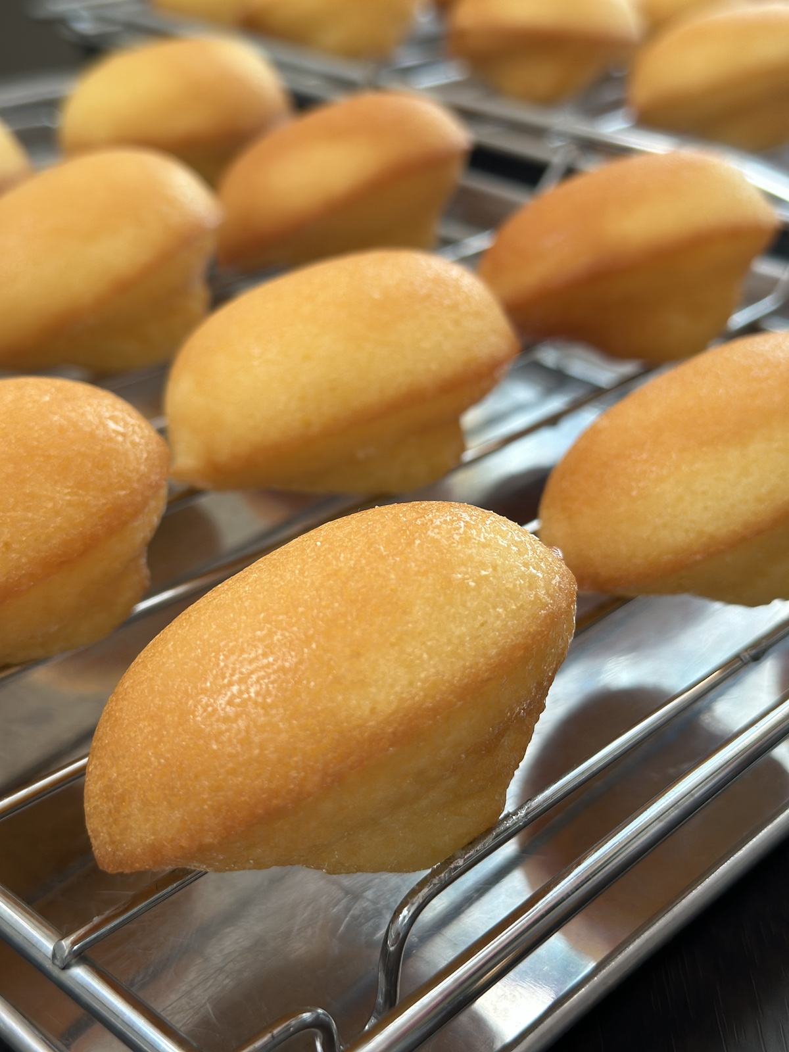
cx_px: 394
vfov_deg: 39.7
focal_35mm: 48
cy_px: 526
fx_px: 1459
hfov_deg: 30.3
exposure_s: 1/121
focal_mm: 6.86
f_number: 1.78
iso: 80
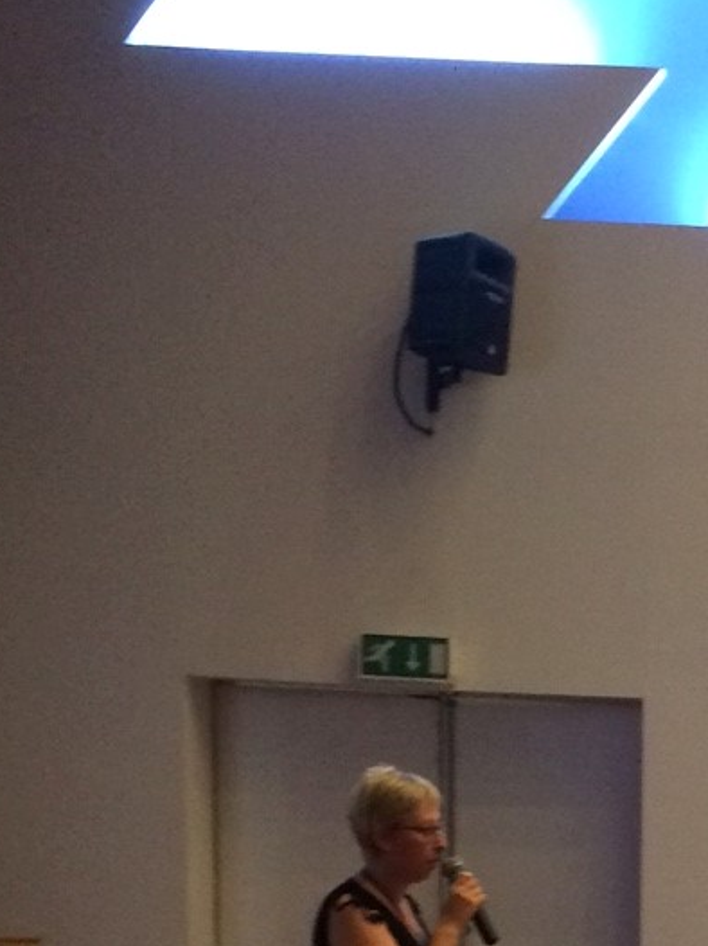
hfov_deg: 15.2
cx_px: 1046
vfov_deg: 20.0
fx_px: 2456
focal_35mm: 90
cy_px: 1227
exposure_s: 1/33
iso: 320
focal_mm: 4.15
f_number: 2.2
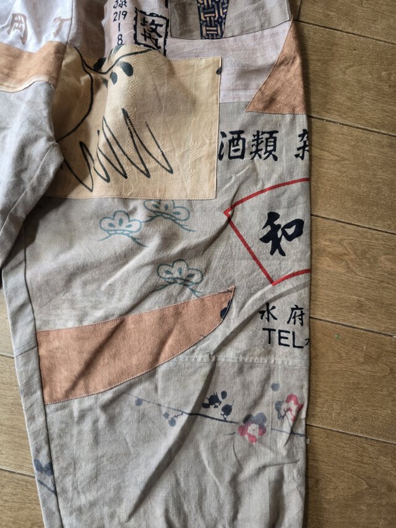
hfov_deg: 58.9
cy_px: 264
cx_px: 198
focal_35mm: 23
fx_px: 351
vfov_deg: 73.9
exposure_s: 1/100
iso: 200
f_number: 1.7
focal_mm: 6.3
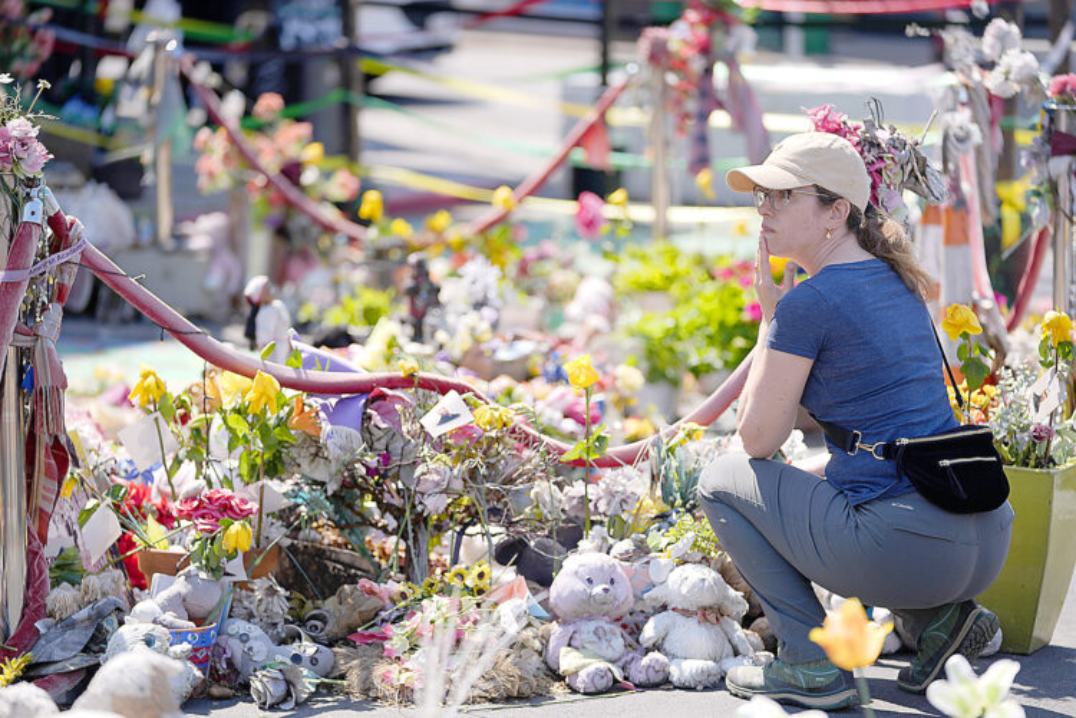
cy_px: 359
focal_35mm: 131
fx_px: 3915
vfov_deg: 10.5
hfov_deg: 15.6
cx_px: 538
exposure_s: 1/2500
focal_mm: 131
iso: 200
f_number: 2.8
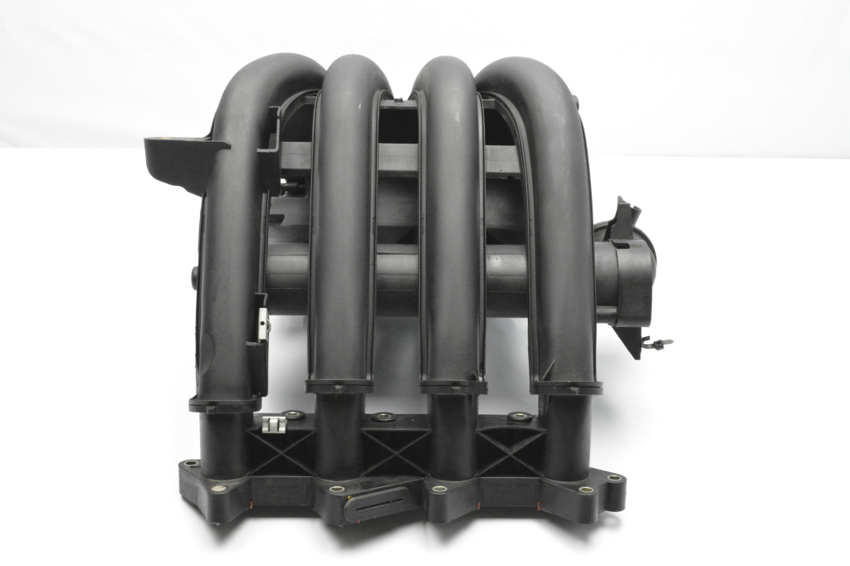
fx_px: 1133
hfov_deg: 41.1
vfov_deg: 28.1
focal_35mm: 48
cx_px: 425
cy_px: 283
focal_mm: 32
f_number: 13
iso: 6400
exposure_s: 1/125
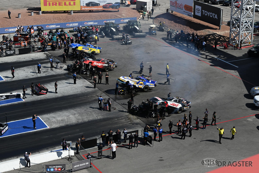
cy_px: 86
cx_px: 130
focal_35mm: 72
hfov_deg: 28.1
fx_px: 518
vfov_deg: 18.9
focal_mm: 72
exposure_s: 1/1600
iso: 500
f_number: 9
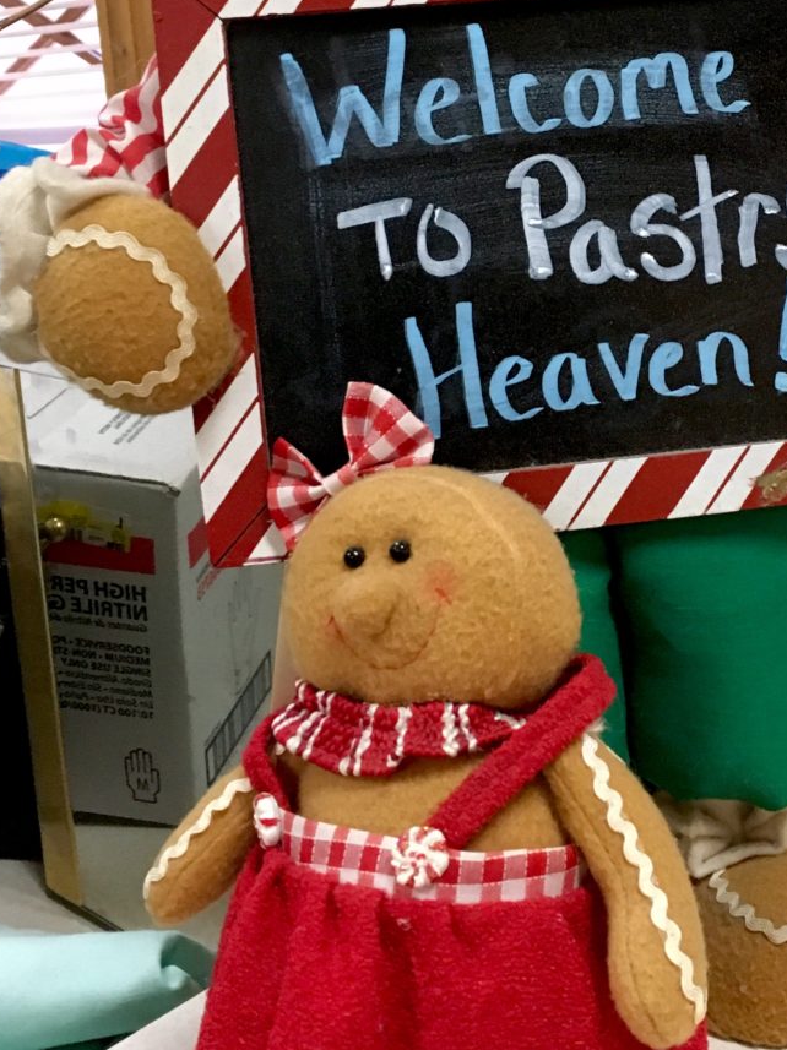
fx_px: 1577
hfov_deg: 27.3
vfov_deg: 36.4
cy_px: 344
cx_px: 668
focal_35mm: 52
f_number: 2.2
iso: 200
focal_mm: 4.15
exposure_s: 1/30
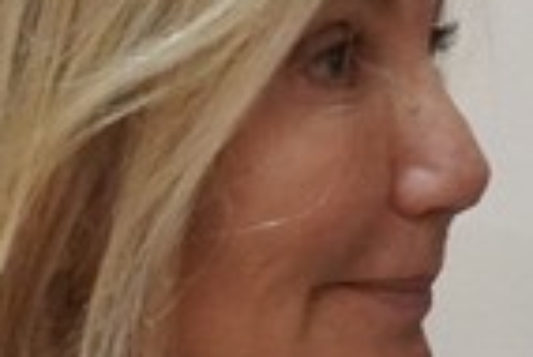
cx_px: 631
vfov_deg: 5.8
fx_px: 3459
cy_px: 575
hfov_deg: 8.7
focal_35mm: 233
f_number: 4
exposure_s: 1/100
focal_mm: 23
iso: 6400
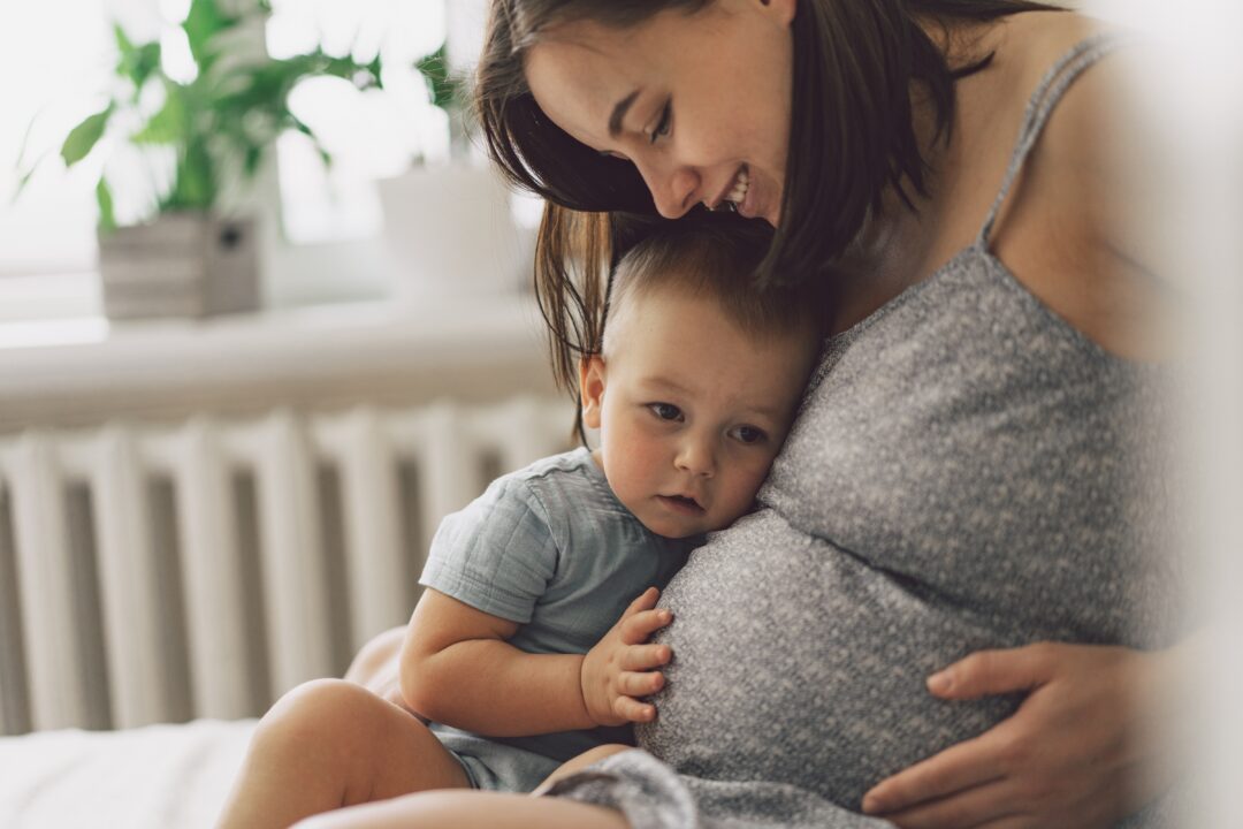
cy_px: 414
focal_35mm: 55
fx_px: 1899
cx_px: 622
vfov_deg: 24.6
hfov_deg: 36.2
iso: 320
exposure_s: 1/200
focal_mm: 55
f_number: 1.8
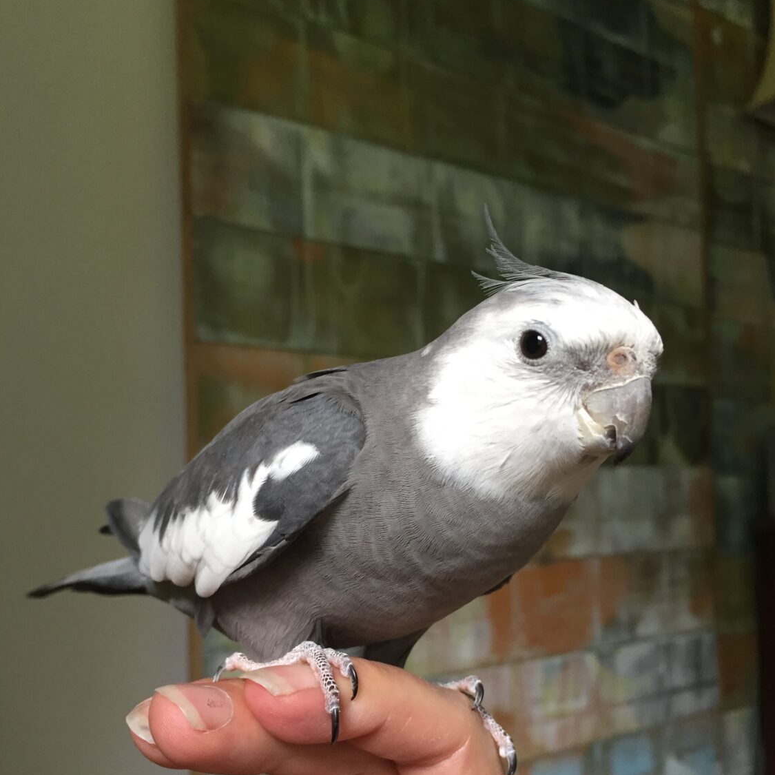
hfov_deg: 47.2
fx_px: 887
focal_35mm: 35
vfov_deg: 46.9
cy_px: 469
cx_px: 392
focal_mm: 4.15
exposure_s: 1/30
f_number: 2.2
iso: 125
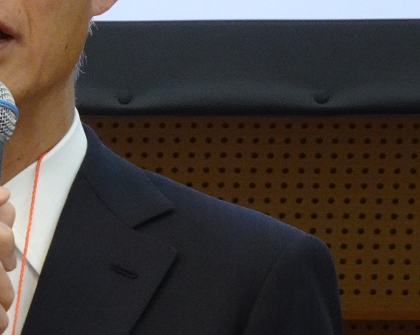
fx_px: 6387
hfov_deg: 3.8
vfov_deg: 3.0
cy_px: 86
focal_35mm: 514
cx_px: 79
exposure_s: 1/20
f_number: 6.3
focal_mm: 36.38
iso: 800
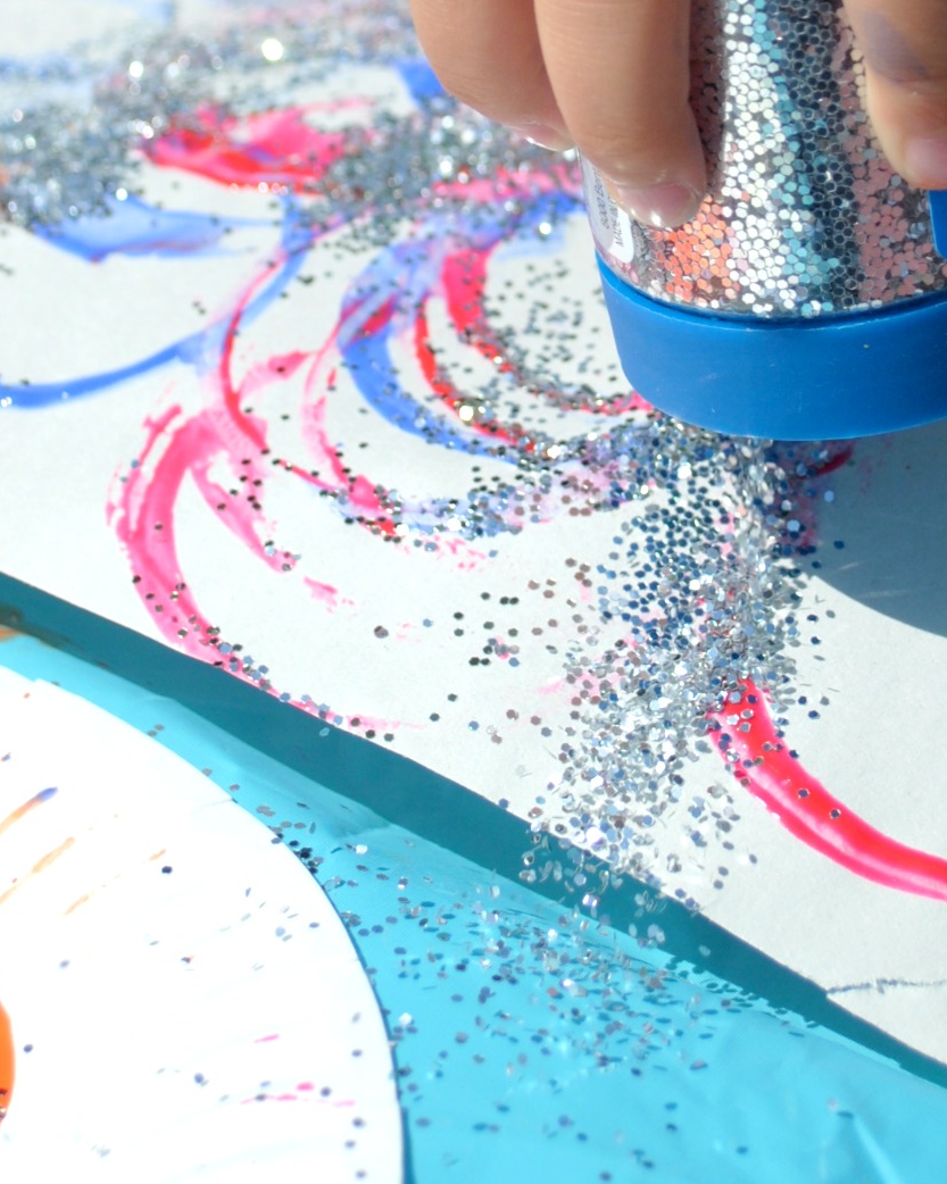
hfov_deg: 12.7
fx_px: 4241
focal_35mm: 121
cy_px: 84
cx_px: 575
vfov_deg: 15.7
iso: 100
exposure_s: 1/1250
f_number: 4.8
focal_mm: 32
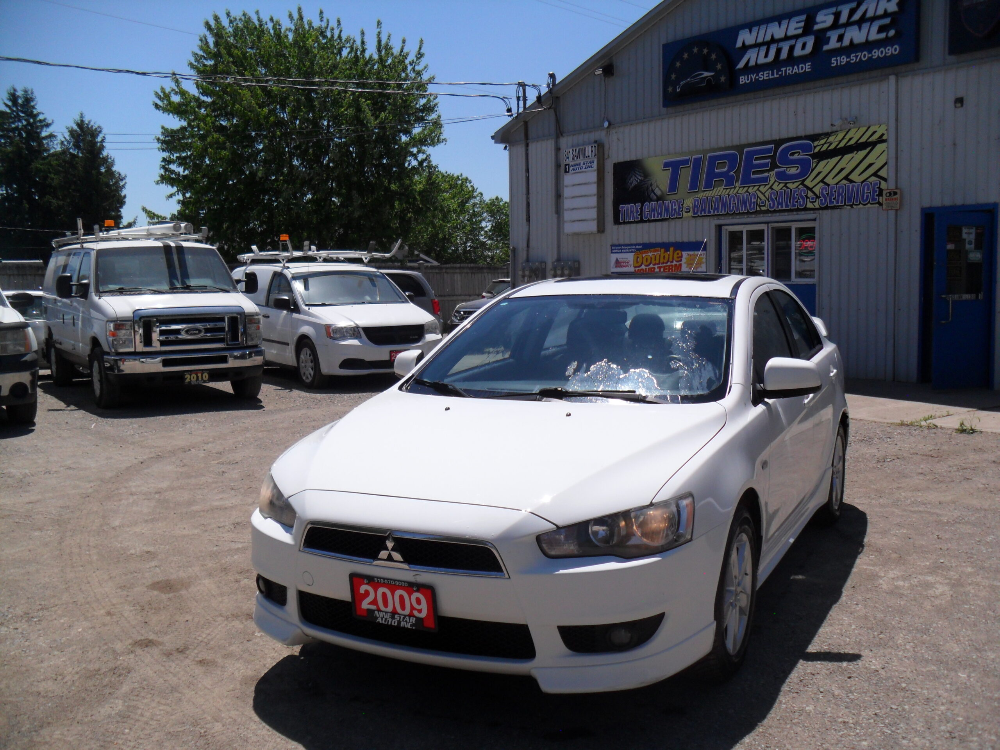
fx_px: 1011
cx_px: 500
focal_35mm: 35
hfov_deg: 52.6
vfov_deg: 40.7
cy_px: 375
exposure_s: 1/500
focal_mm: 6.3
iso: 80
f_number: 7.6
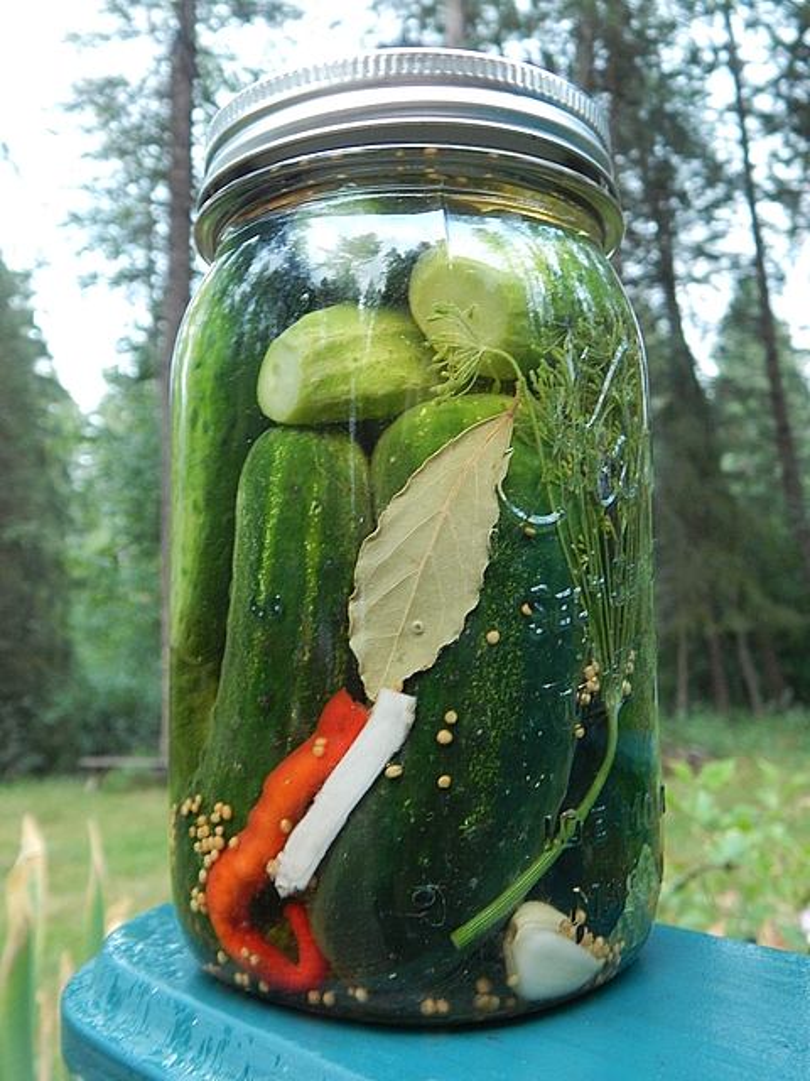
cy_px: 540
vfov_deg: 54.0
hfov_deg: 41.8
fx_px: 1061
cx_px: 405
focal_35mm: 34
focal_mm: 6.1
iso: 400
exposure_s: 1/20
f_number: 3.3
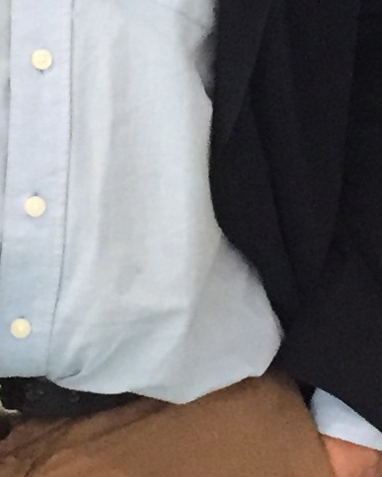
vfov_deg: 9.8
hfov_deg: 8.0
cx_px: 475
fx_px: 2700
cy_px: -242
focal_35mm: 191
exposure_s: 1/17
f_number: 2.2
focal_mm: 4.15
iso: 320
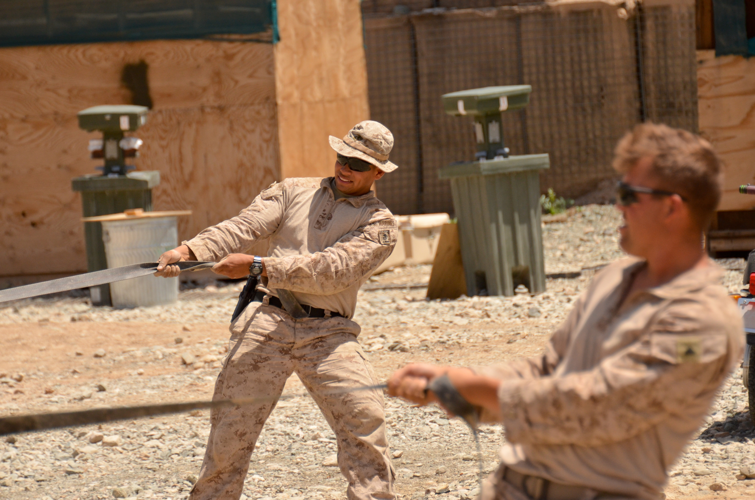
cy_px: 250
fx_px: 5651
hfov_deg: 7.6
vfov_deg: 5.1
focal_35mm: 270
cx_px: 378
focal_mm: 180
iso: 400
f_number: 5.6
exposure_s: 1/2000
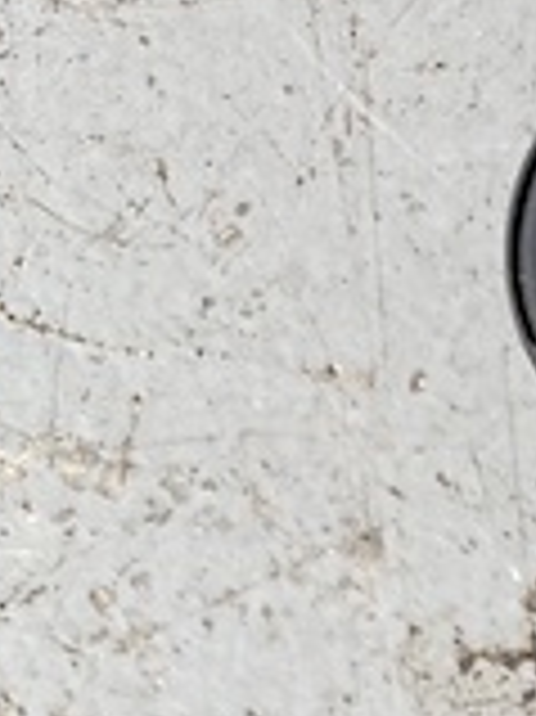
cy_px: 1527
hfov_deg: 10.6
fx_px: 2708
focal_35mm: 131
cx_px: 995
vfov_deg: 12.7
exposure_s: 1/236
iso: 32
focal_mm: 4.25
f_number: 1.8
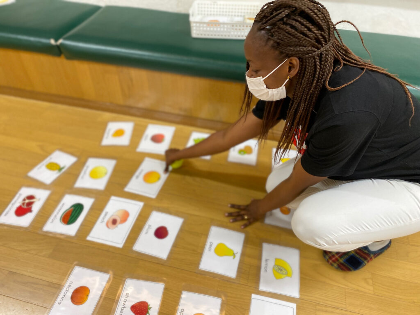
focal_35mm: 26
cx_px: 210
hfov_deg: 67.3
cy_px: 158
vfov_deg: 53.1
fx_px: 315
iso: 160
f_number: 1.8
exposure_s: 1/60
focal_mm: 4.25
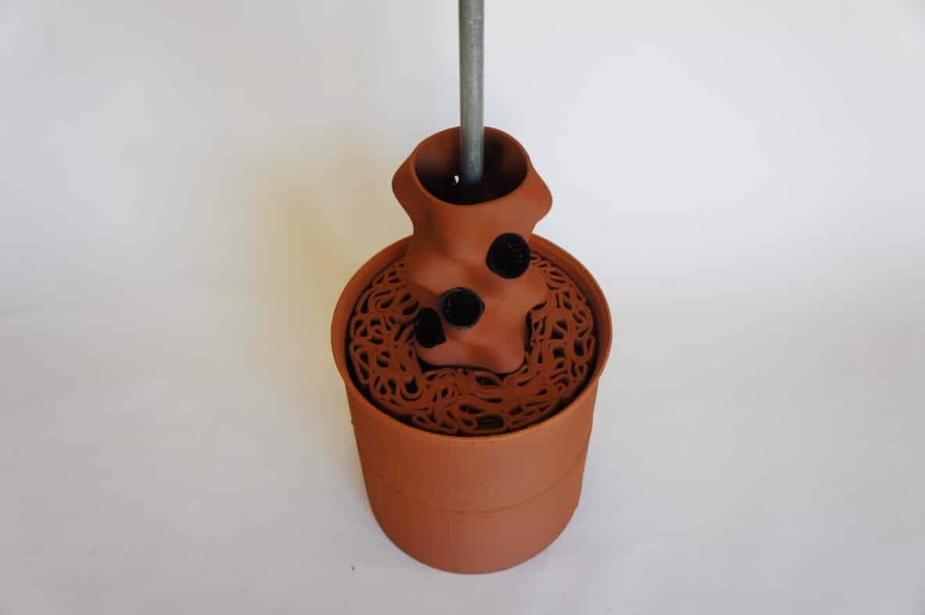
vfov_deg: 39.9
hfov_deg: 57.2
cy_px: 308
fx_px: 847
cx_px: 462
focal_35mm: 33
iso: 200
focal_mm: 22
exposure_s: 1/50
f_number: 4.5
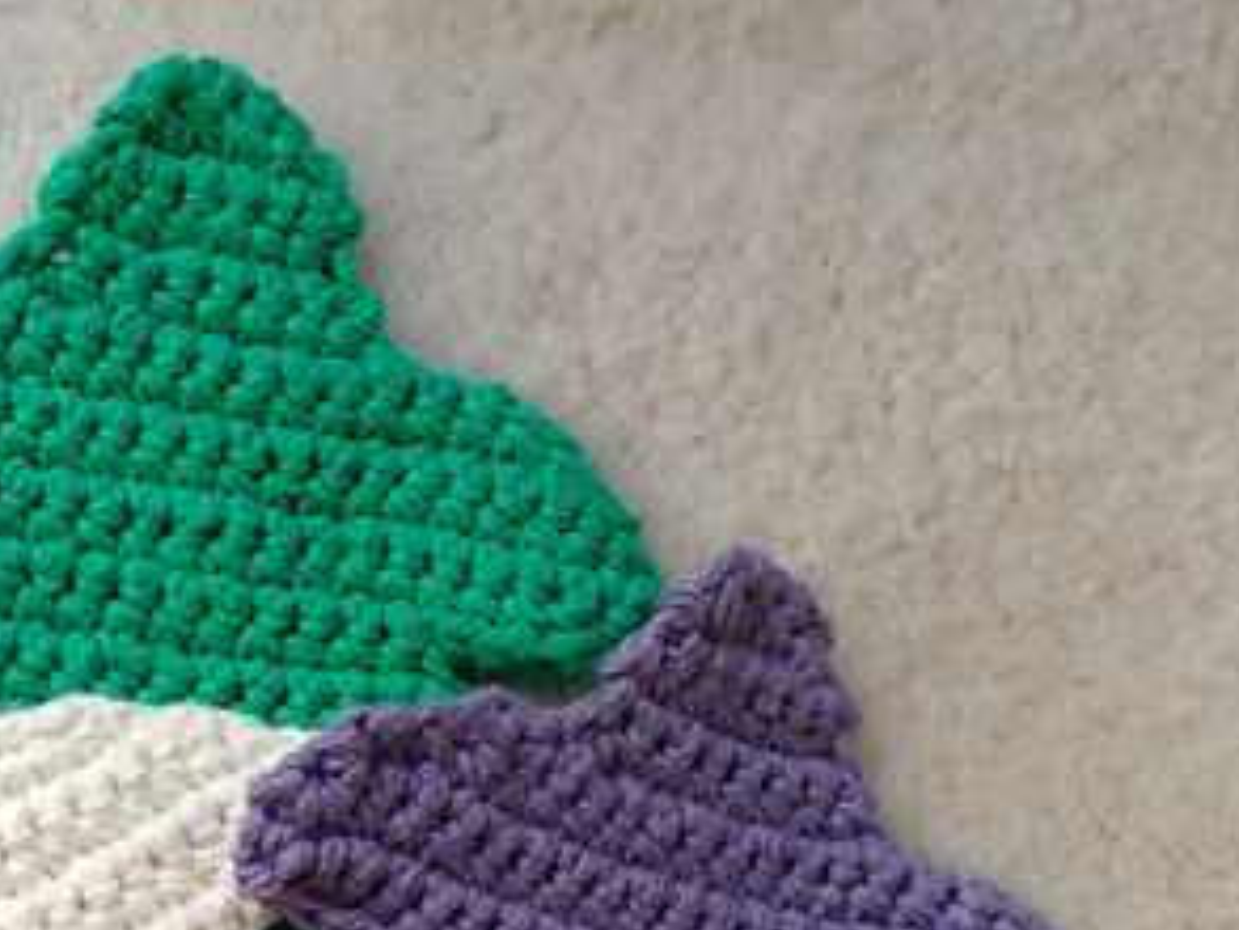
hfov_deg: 25.3
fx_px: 2578
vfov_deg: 19.8
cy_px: 943
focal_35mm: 72
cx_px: -85
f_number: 2.4
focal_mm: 4.12
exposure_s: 1/60
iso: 50
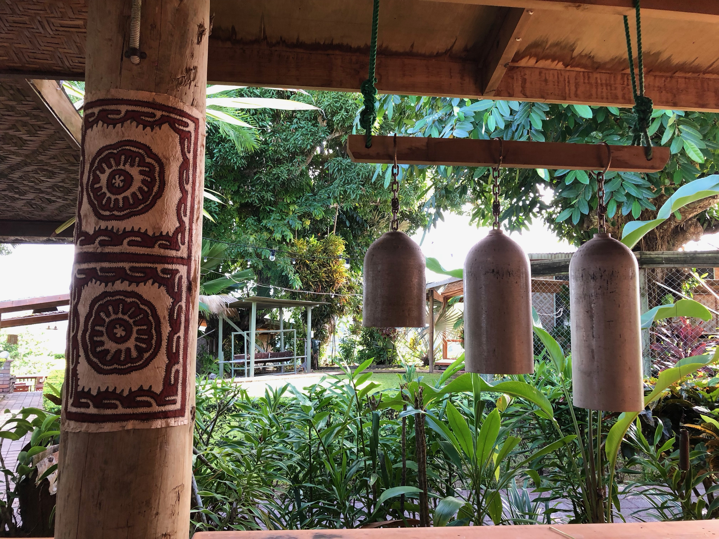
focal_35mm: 28
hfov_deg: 63.4
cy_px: 270
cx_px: 360
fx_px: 582
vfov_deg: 49.7
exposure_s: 1/30
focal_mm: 4
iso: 20
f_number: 1.8
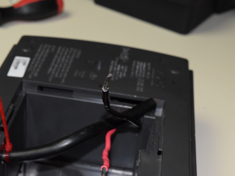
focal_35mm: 85
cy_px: 87
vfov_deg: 17.4
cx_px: 104
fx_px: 577
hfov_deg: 23.0
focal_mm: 52
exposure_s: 1/80
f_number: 13
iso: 4000
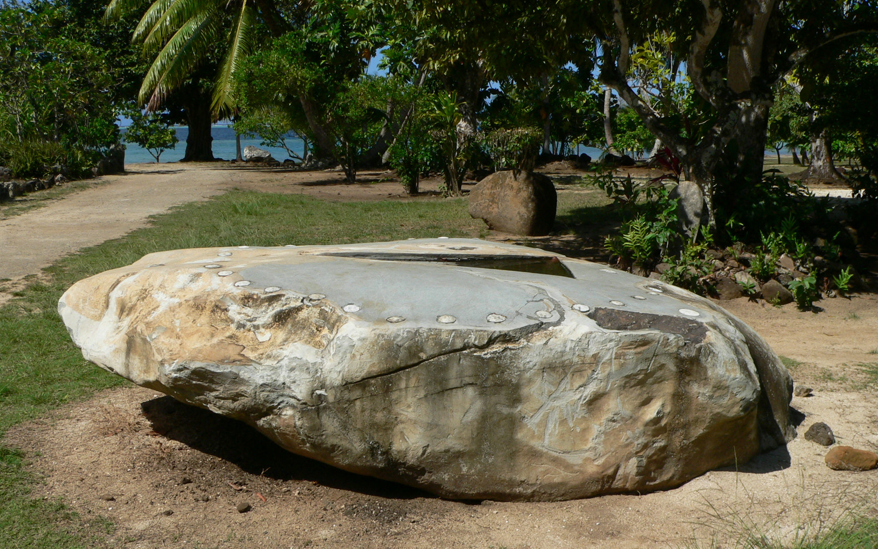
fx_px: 933
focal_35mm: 39
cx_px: 444
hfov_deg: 50.4
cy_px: 328
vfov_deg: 32.7
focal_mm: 6
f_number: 5.6
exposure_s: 1/640
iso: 80
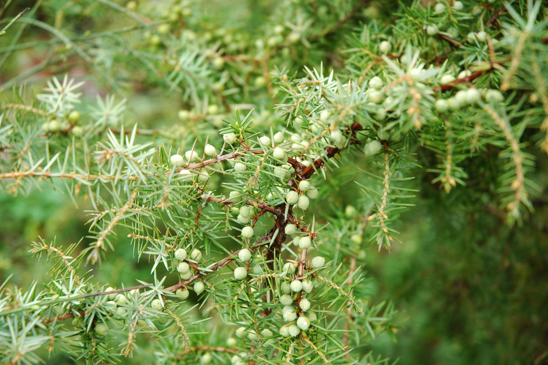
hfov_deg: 19.3
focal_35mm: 106
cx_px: 274
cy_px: 182
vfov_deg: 12.9
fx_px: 1614
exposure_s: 1/100
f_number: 5
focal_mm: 70
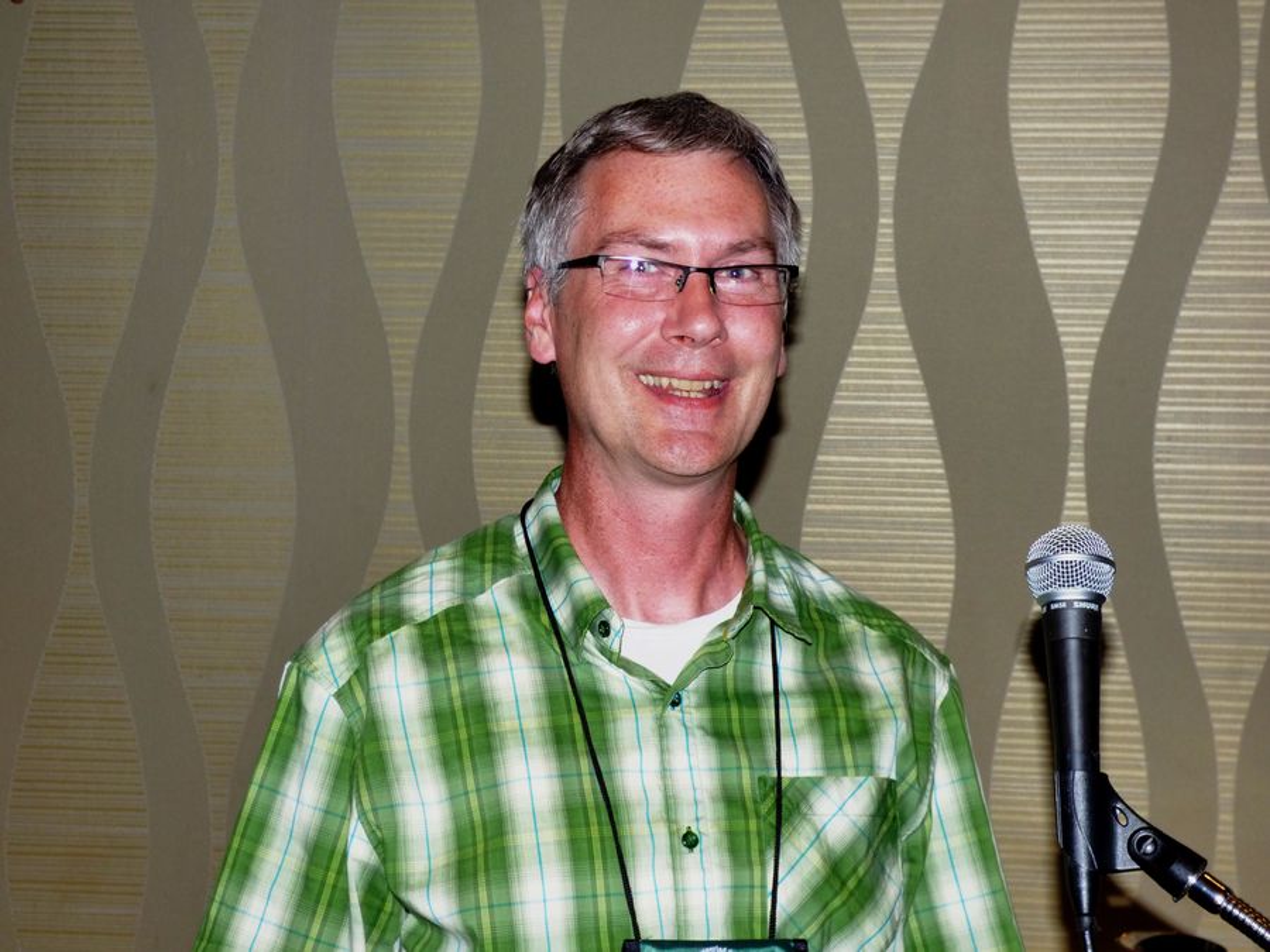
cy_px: 476
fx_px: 2678
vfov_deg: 20.2
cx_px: 635
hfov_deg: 26.7
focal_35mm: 73
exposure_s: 1/60
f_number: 4.3
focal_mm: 12.29
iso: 250
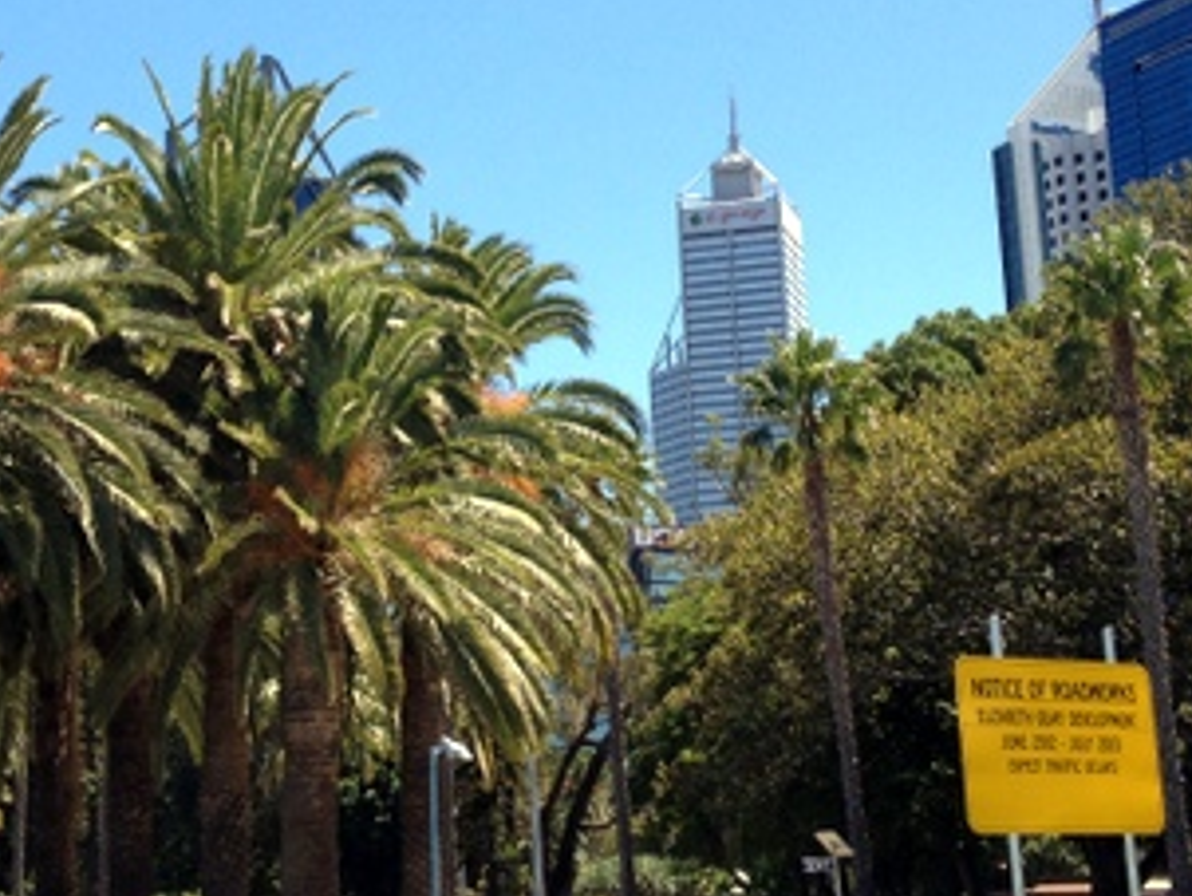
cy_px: 187
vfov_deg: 18.1
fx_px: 2791
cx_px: 430
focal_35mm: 81
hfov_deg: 24.0
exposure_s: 1/905
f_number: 2.4
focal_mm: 4.28
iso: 50
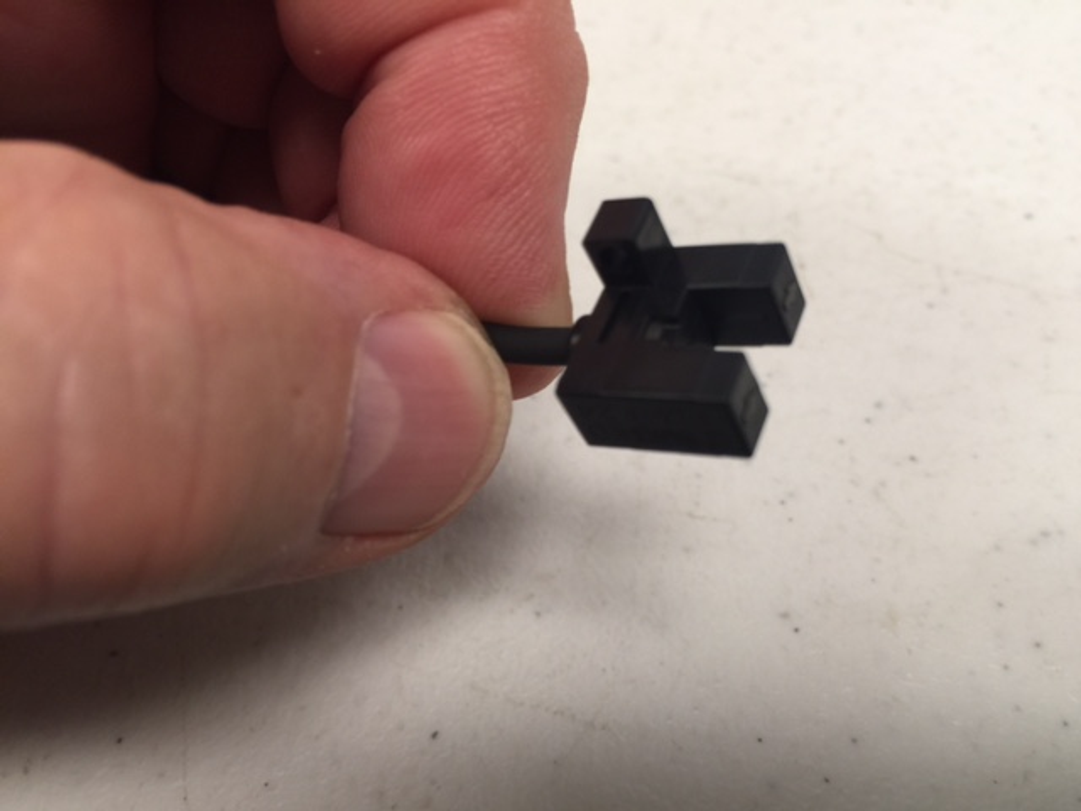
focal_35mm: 29
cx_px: 540
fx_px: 906
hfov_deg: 61.7
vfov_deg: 48.2
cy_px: 406
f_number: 2.2
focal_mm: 4.15
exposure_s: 1/15
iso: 32
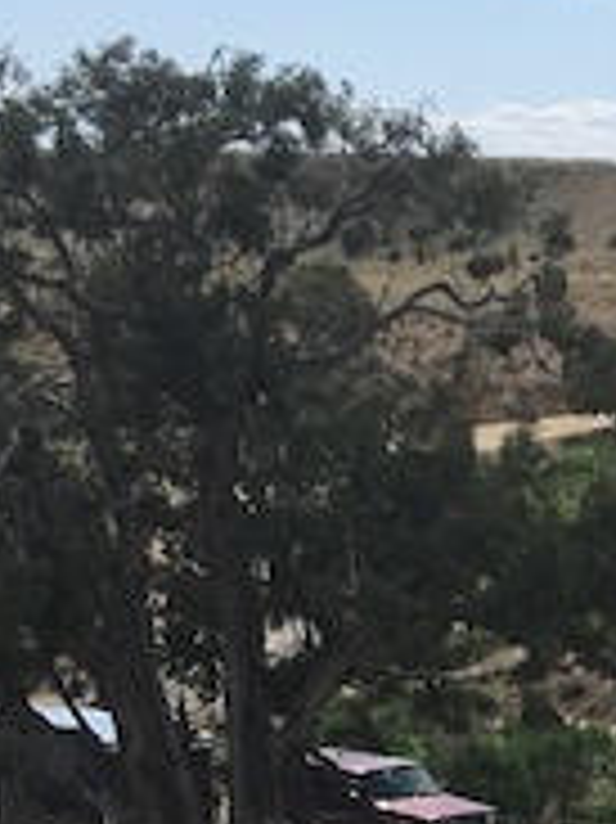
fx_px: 3017
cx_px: 1043
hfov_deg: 11.0
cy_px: 1310
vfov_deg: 14.3
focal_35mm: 127
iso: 25
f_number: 2.2
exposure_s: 1/1709
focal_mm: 4.15
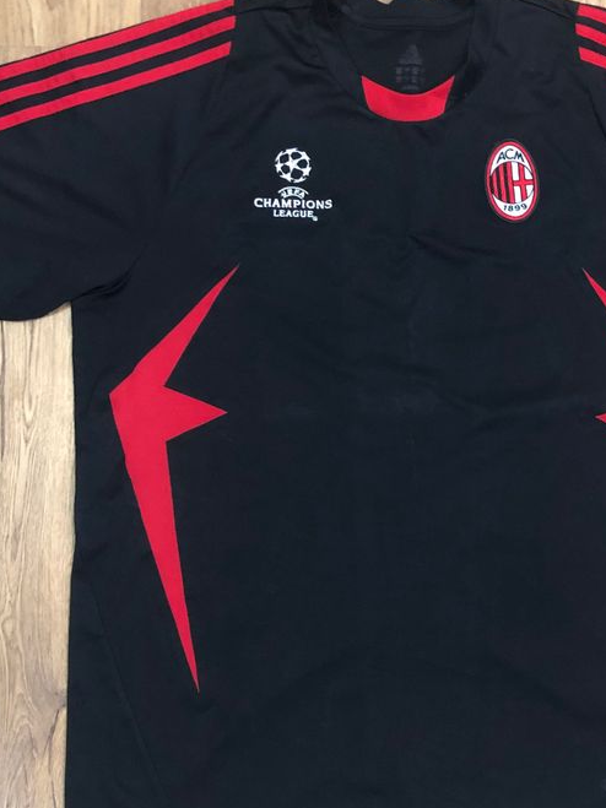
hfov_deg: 28.4
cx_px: 408
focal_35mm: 51
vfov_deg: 37.5
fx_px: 1191
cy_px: 434
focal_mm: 3.99
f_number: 1.8
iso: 100
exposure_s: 1/5
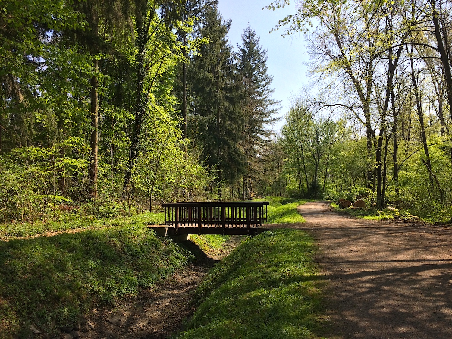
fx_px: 379
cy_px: 170
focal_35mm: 29
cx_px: 226
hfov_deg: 61.7
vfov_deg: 48.2
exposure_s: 1/1001
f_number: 2.2
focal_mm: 4.15
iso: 32
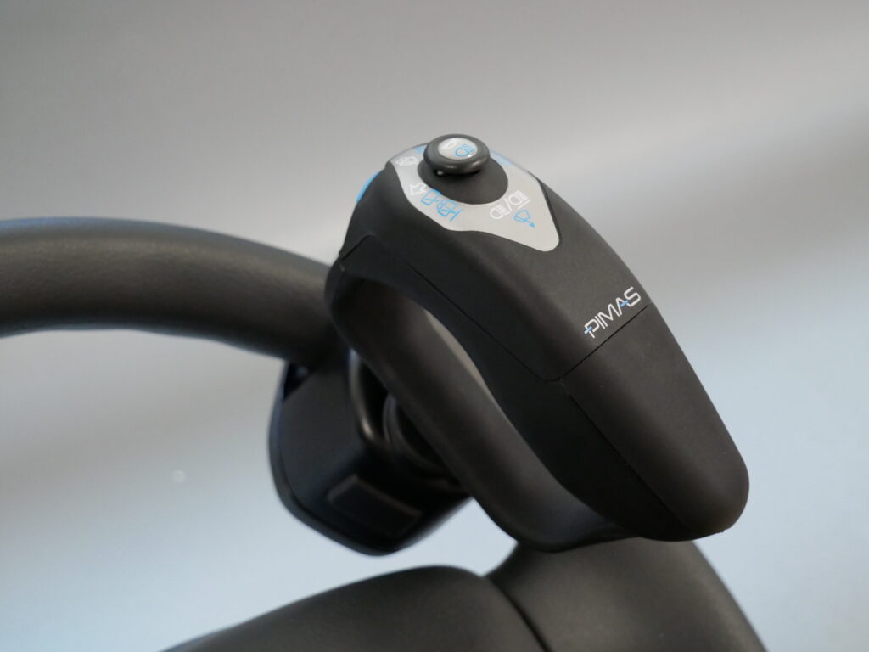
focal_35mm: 66
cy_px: 326
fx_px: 1657
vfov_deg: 22.3
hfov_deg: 29.4
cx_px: 434
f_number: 5.1
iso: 2500
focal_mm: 33
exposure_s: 1/80
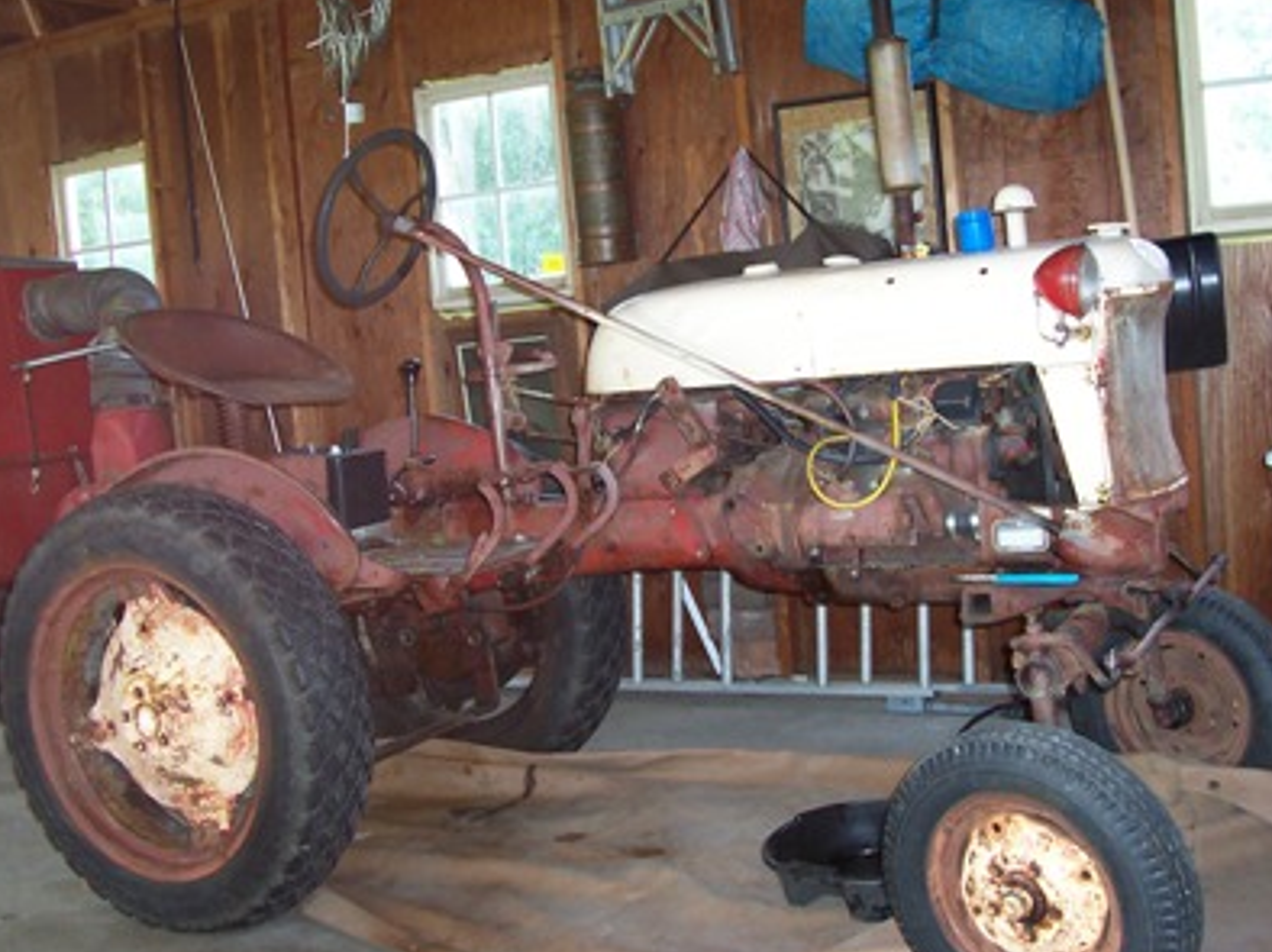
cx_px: 676
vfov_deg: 34.3
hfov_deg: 44.8
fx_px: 1542
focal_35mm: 42
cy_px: 444
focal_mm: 5.6
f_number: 2.8
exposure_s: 1/60
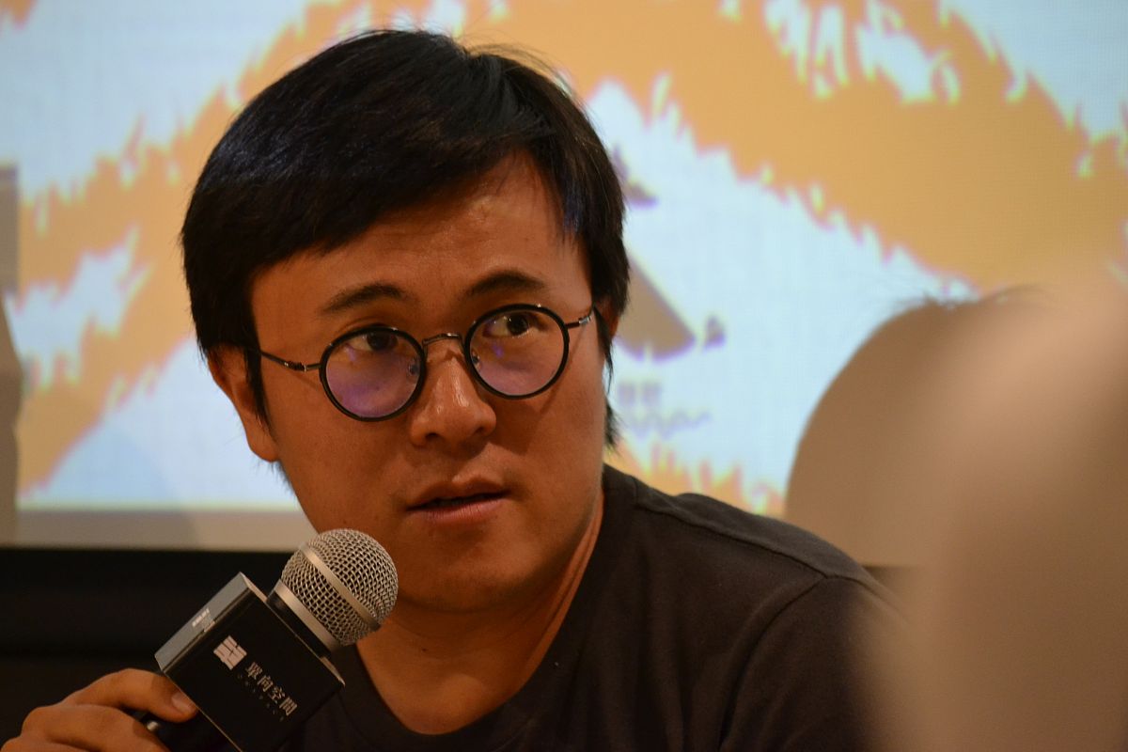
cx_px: 564
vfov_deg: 4.7
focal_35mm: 292
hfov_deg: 7.0
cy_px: 376
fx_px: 9164
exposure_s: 1/40
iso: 1600
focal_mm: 195
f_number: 5
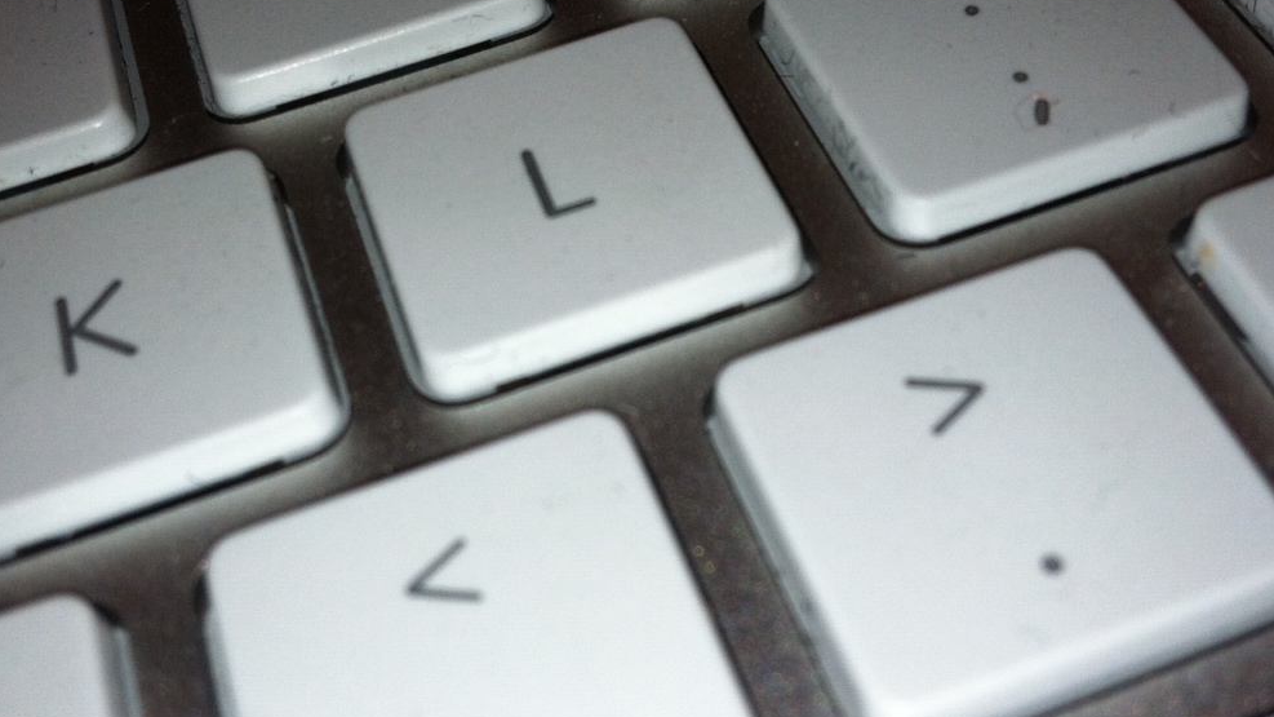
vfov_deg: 23.8
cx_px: 583
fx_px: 1689
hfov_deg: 41.3
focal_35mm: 50
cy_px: 234
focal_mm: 3.85
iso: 80
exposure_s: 1/948
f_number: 2.8
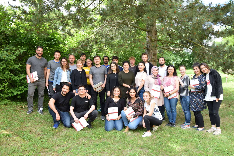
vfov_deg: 45.0
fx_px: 189
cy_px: 80
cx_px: 123
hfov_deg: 63.6
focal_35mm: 29
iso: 400
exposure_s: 1/200
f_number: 7.1
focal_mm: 18
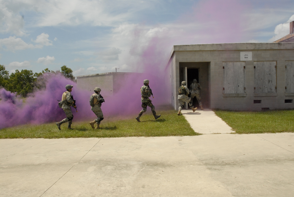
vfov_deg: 43.7
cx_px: 147
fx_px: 245
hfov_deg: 61.9
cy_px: 98
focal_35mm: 30
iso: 1000
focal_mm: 20
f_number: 11
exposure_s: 1/1600
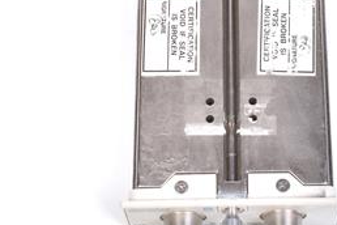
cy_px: 20
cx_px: 242
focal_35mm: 101
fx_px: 947
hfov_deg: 20.1
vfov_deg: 13.4
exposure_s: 1/200
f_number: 13
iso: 200
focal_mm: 29
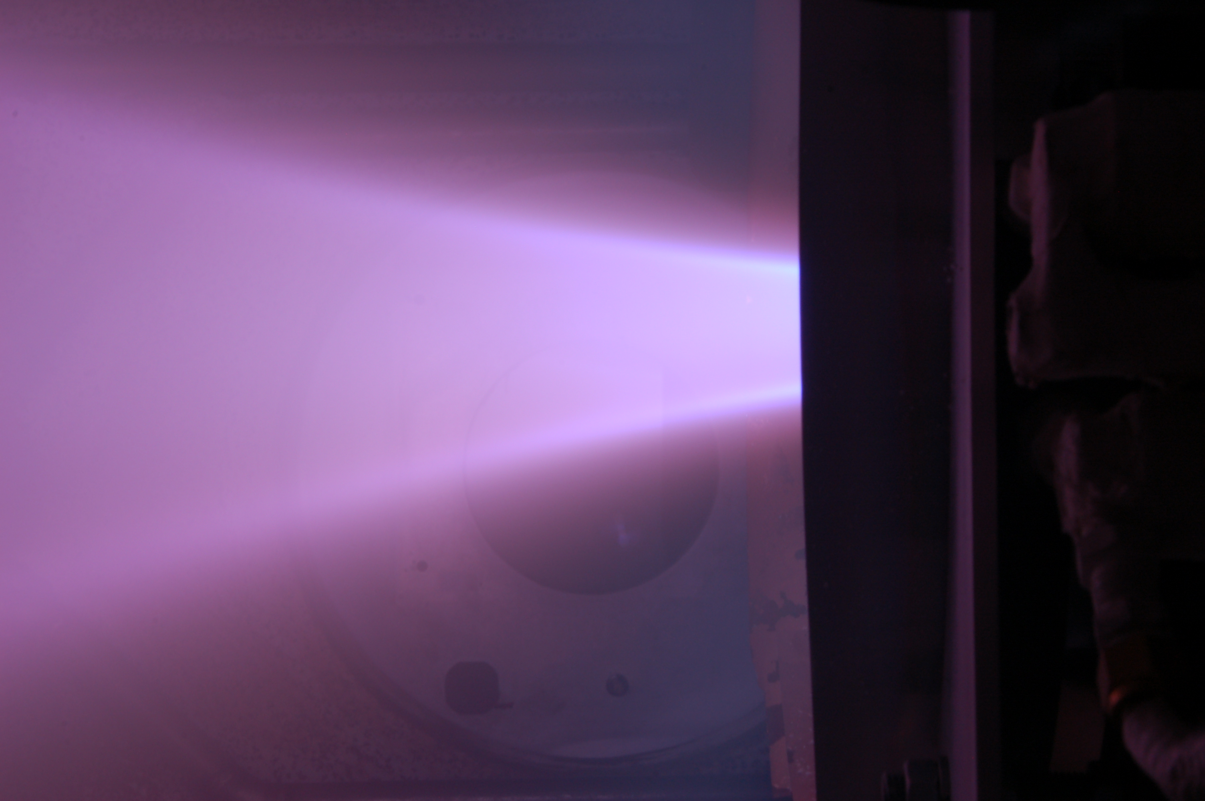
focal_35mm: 112
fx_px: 3762
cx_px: 602
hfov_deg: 18.2
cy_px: 400
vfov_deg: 12.2
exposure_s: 1/8
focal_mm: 75
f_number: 20
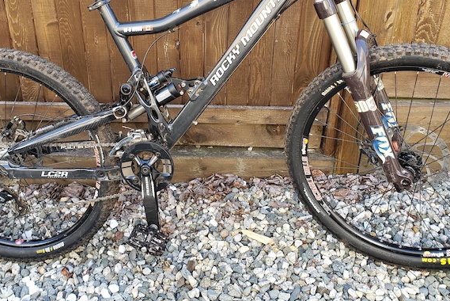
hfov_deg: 50.7
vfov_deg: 34.7
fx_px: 475
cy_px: 97
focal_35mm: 38
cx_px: 224
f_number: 2.4
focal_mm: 4.3
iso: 64
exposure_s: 1/60
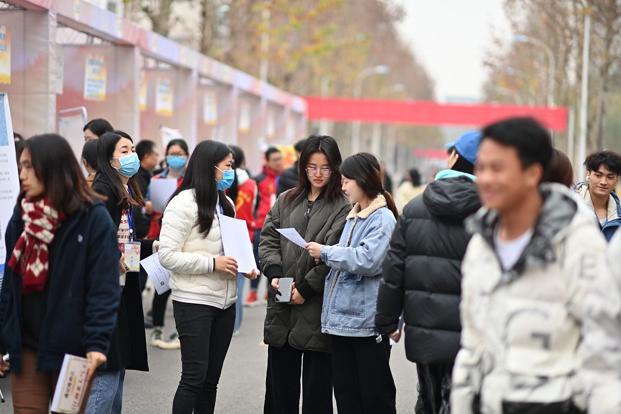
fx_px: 1466
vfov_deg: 16.1
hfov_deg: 23.9
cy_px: 207
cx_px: 310
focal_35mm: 85
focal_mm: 85
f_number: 1.8
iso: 1250
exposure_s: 1/1250
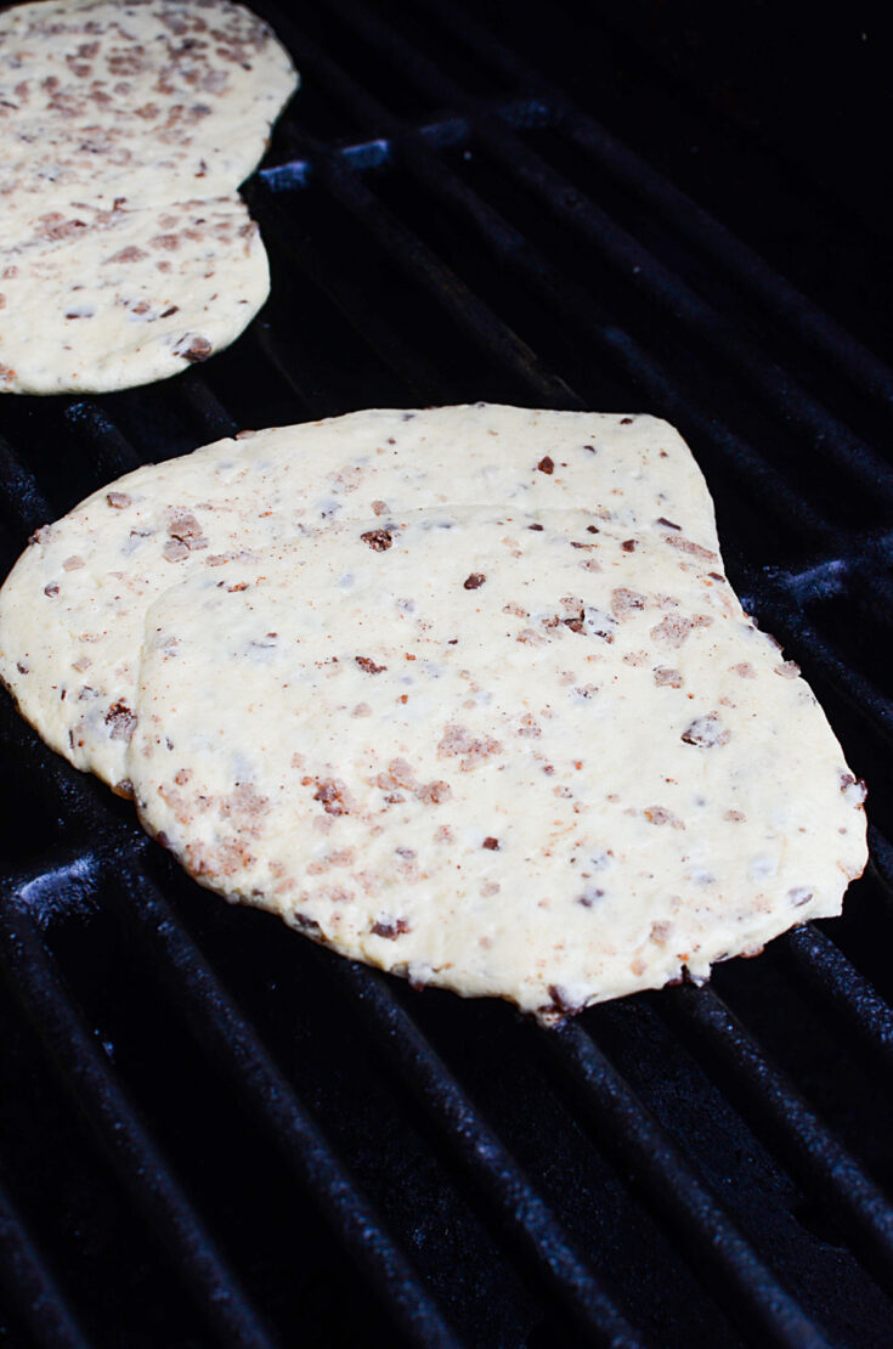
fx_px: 1962
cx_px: 446
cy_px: 674
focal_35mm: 52
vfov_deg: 37.9
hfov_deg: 25.6
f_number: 8
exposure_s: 1/250
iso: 500
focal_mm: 35
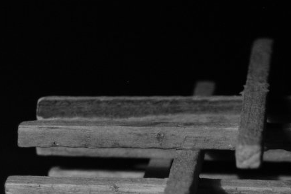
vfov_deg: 6.3
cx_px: 259
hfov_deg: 9.5
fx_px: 1743
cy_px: 290
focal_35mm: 216
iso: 400
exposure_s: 1/25
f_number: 5.3
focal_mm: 45
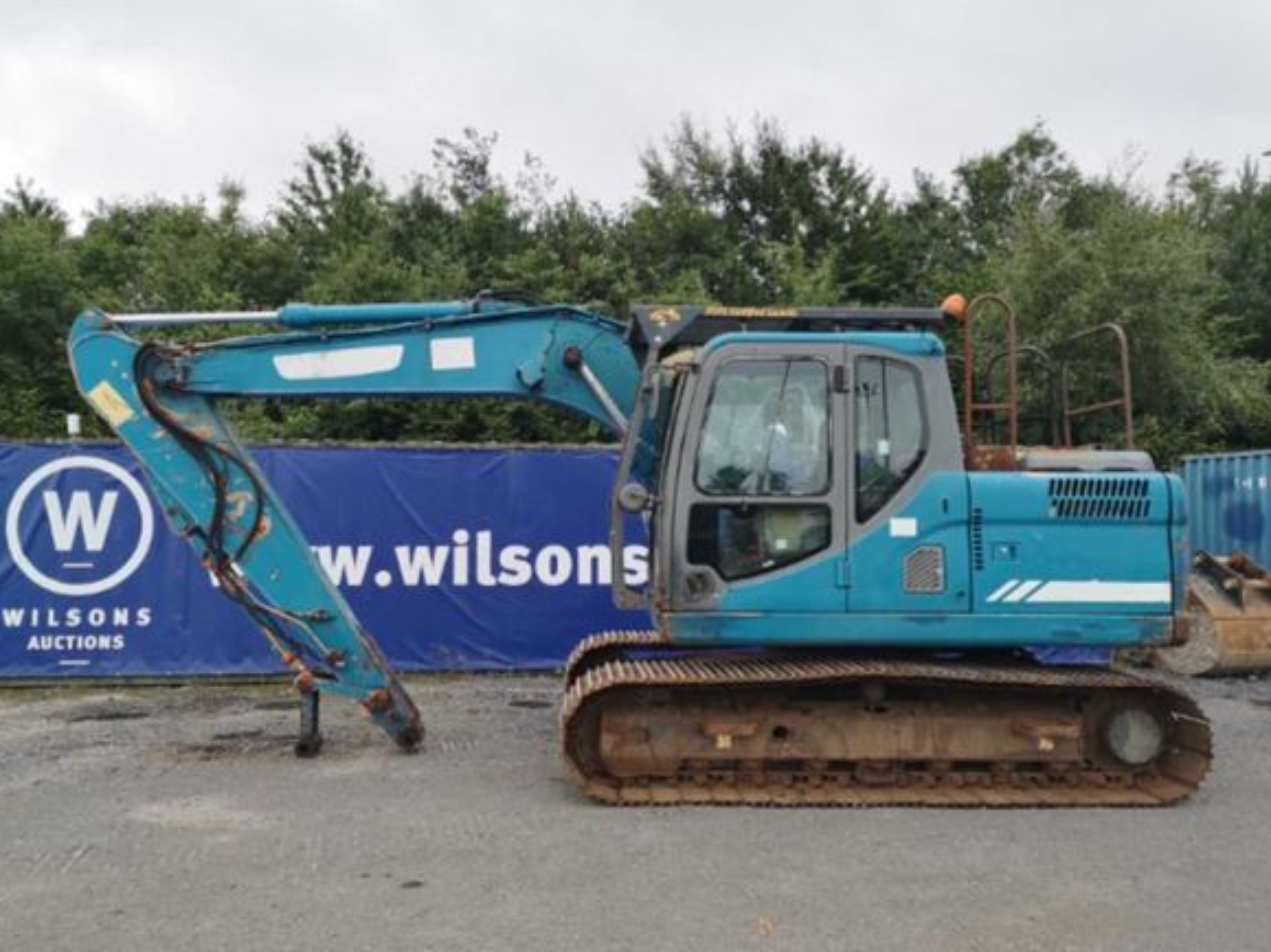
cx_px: 626
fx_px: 1028
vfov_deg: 49.7
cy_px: 480
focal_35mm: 28
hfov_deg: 63.5
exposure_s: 1/1156
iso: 50
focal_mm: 5.58
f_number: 1.8
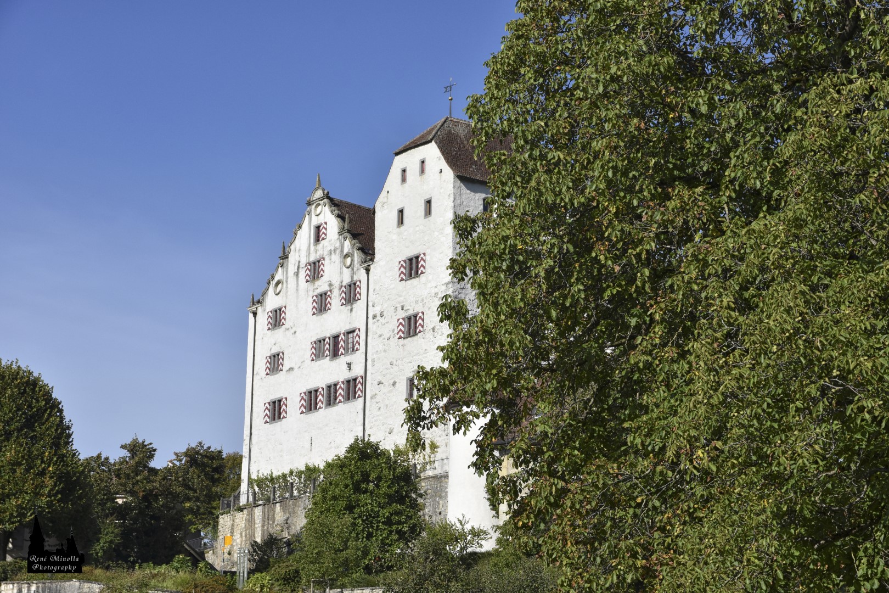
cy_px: 296
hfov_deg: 23.4
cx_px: 444
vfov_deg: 15.7
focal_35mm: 87
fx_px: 2148
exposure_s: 1/1000
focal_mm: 58
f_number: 8
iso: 200
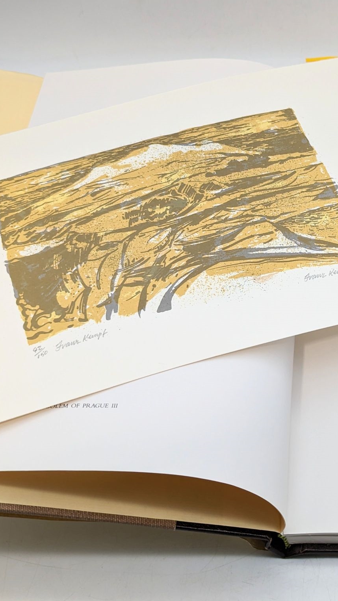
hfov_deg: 17.0
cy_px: 300
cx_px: 298
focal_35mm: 70
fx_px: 1116
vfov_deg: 30.2
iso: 69
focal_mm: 6.81
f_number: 1.85
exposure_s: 1/353
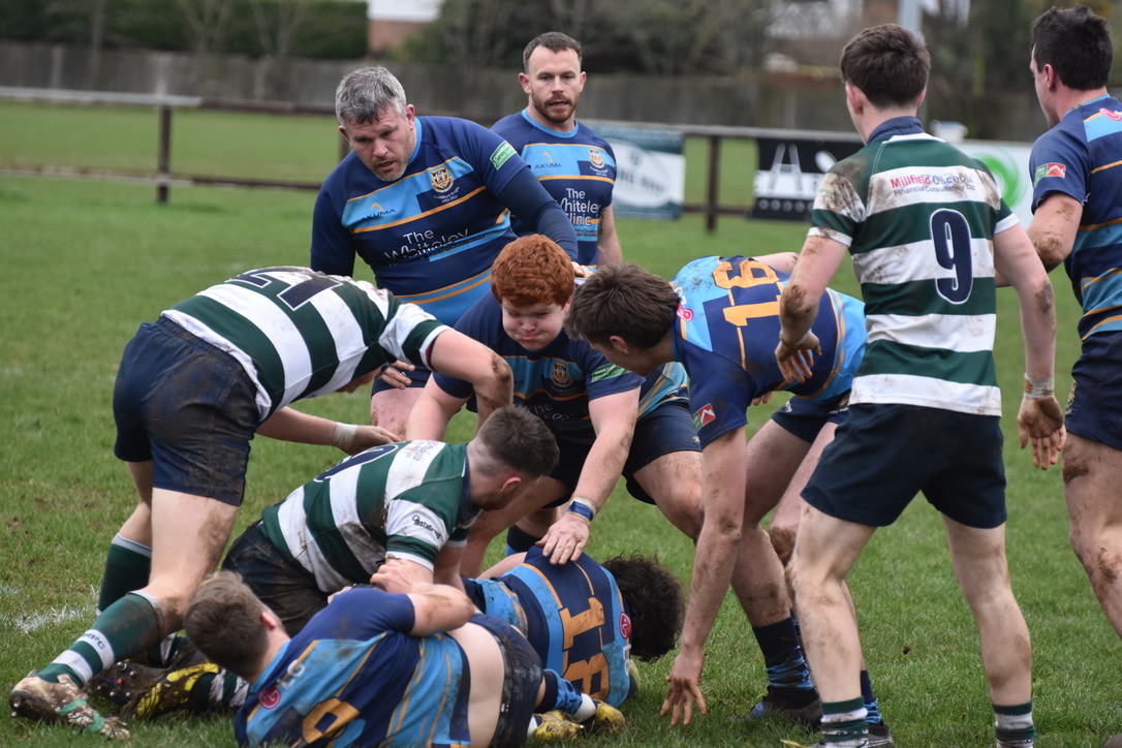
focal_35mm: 255
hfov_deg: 8.1
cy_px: 374
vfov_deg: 5.4
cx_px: 561
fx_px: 7947
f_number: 5
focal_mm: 170
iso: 800
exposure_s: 1/400
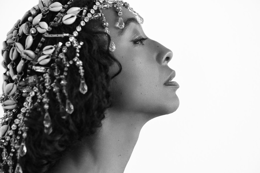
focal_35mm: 62
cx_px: 130
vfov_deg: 21.9
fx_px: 448
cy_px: 86
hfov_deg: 32.4
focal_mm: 62
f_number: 4
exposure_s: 1/160
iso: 1250
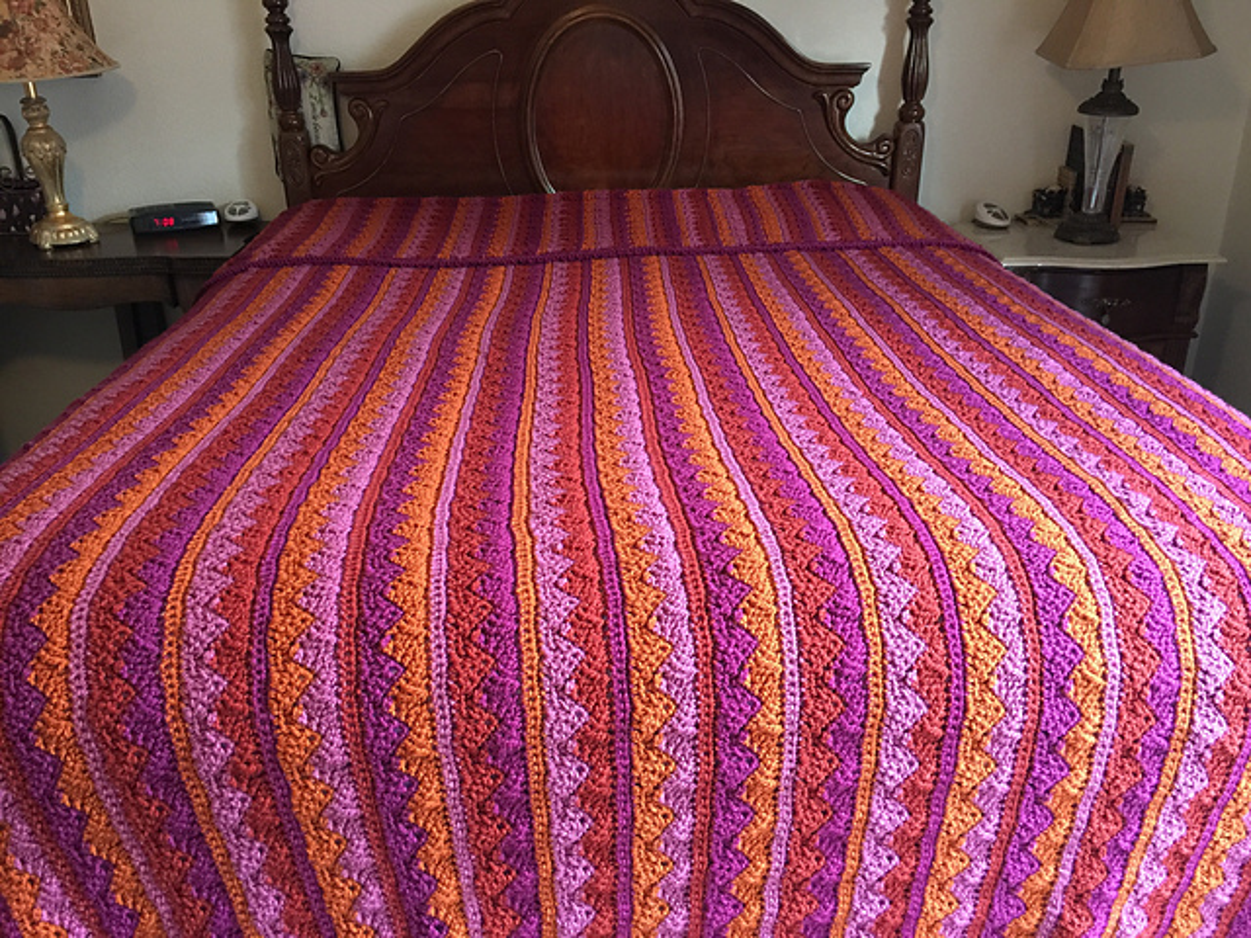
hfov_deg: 61.7
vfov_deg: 48.2
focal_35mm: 29
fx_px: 1048
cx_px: 626
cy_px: 469
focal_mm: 4.15
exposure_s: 1/10
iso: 125
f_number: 2.2
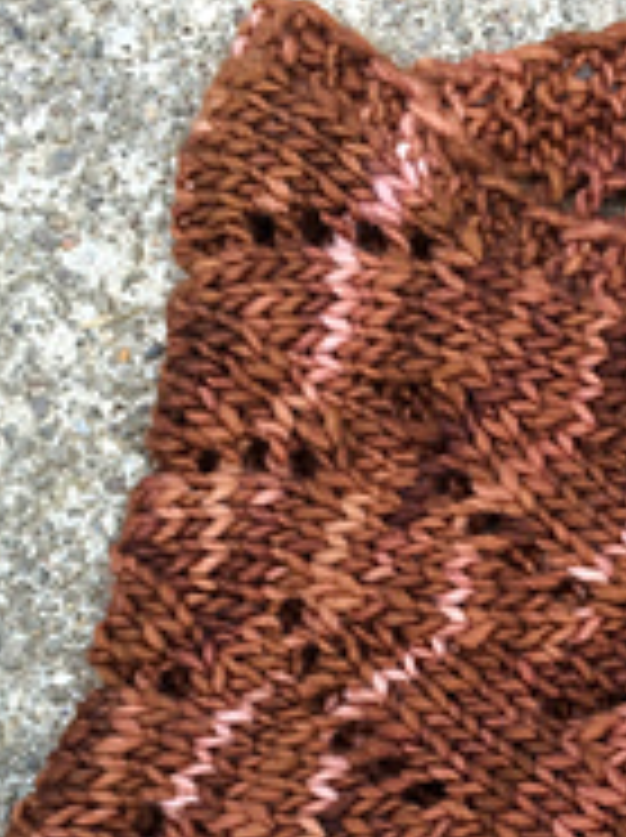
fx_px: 1885
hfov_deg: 18.3
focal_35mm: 78
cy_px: 758
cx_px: 662
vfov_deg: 24.3
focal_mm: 4.15
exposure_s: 1/204
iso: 32
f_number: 2.2
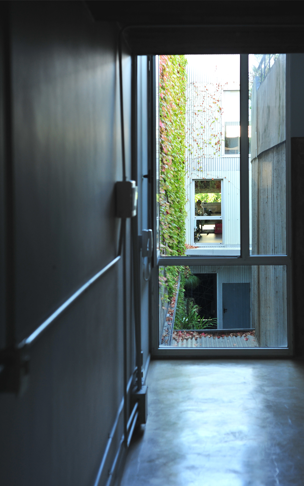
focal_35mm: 51
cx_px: 146
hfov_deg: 25.3
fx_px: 676
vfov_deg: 39.6
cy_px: 243
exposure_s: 1/80
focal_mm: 50
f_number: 4
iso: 400
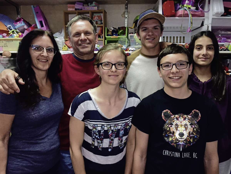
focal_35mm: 29
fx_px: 194
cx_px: 116
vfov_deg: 48.2
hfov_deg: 61.7
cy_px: 87
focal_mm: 4.15
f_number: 2.2
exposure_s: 1/30
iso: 100
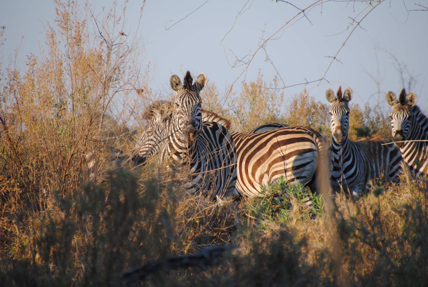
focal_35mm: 405
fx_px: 4821
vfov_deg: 3.4
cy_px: 144
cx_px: 214
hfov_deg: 5.1
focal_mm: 270
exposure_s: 1/250
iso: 200
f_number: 6.3
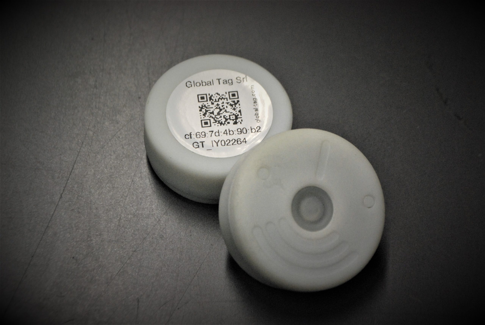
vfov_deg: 17.5
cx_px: 242
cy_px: 162
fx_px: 1052
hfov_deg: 26.0
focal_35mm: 78
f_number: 8
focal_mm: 52
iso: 1600
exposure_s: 1/80
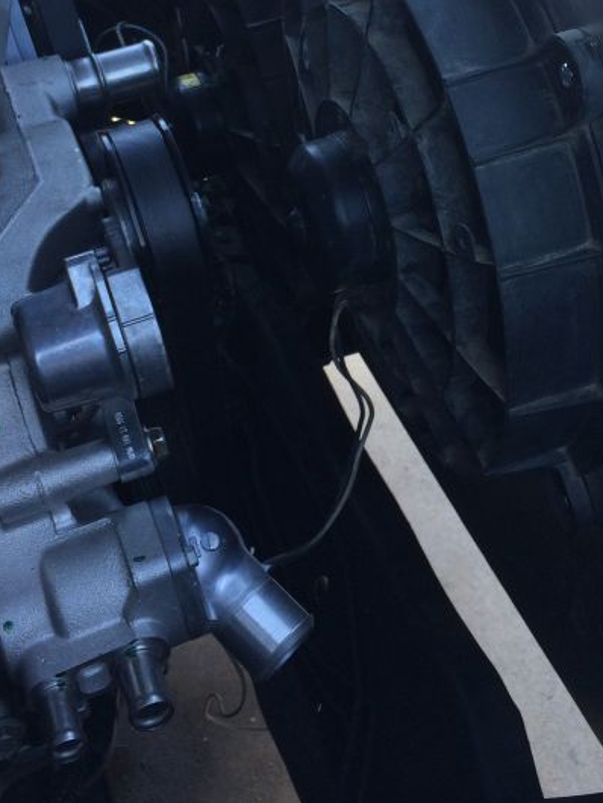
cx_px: 432
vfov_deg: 33.6
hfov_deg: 25.9
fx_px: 1300
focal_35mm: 56
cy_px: 192
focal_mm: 4.15
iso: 32
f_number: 2.2
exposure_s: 1/120
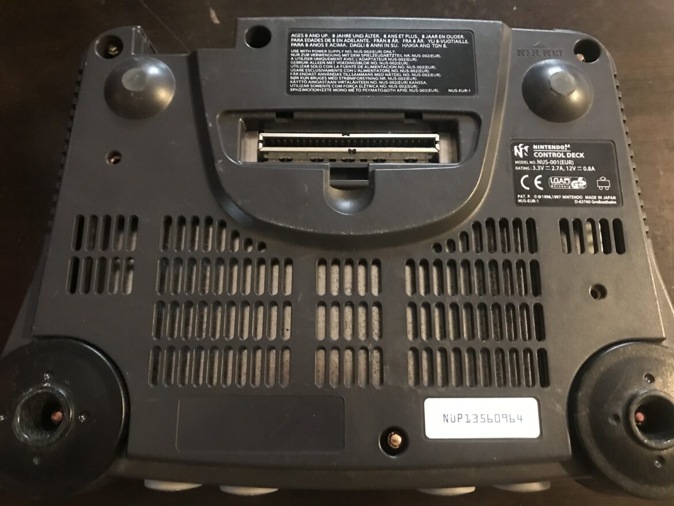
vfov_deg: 49.8
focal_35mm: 28
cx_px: 337
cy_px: 253
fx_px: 545
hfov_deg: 63.4
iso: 100
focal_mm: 3.99
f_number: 1.8
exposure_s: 1/4
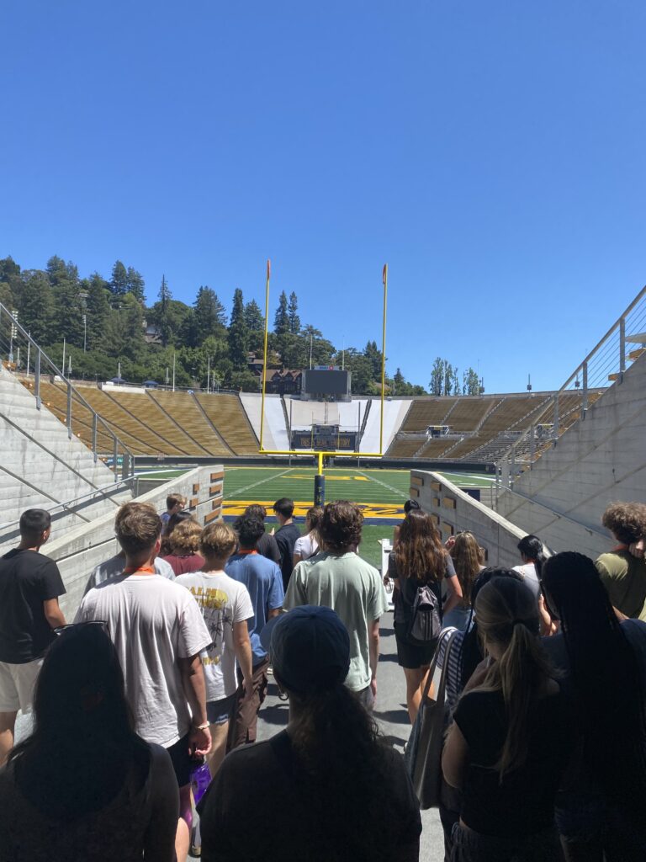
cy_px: 431
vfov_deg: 67.3
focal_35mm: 26
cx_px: 323
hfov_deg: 53.1
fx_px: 647
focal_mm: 4.25
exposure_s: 1/2463
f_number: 1.8
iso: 32
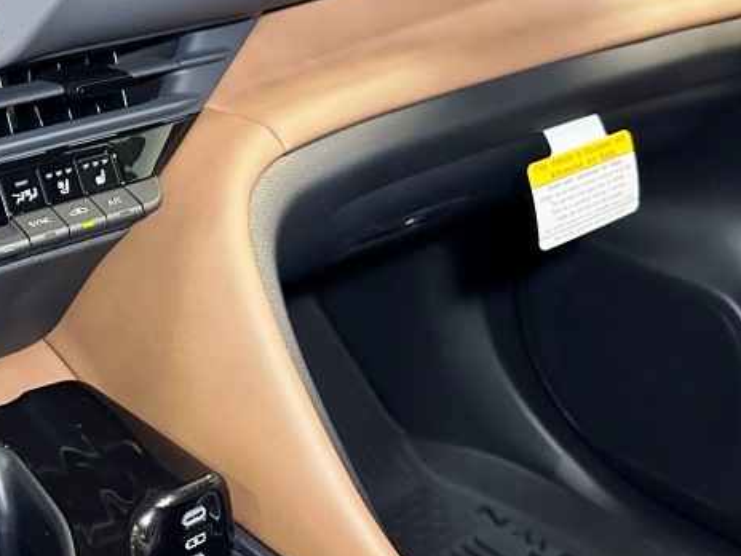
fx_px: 1135
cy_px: 190
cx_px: 107
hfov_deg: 34.6
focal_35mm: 53
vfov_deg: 27.4
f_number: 1.78
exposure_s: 1/48
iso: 1000
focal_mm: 6.86
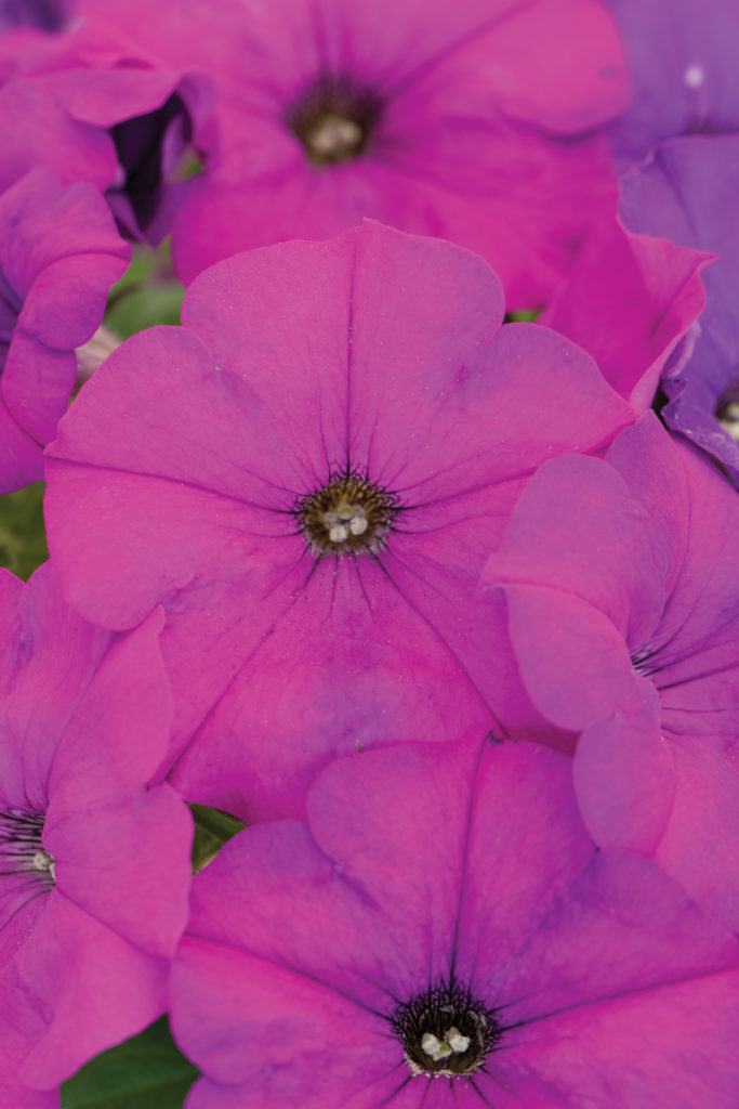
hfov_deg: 8.7
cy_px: 554
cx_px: 370
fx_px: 4848
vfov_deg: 13.0
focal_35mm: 158
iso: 100
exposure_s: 1/13
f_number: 7.1
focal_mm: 105
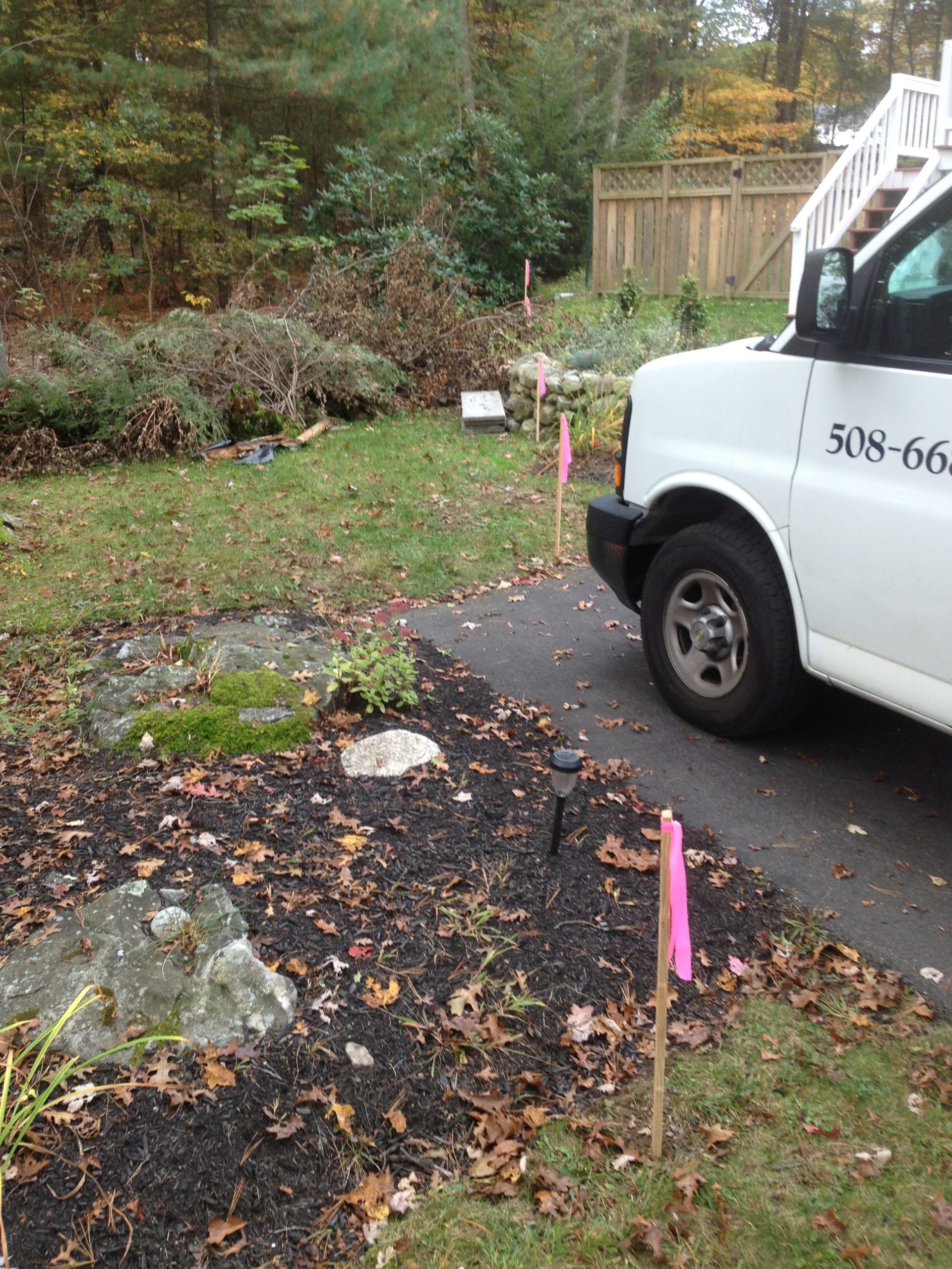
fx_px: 1283
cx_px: 476
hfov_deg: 40.7
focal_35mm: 35
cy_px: 634
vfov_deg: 52.6
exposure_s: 1/120
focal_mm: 4.28
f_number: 2.4
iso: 64
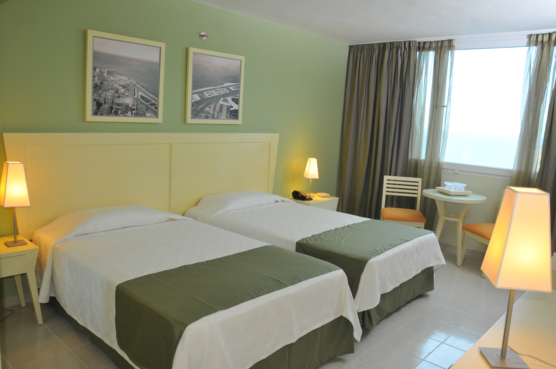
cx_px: 278
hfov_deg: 67.4
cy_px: 184
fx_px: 416
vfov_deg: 47.8
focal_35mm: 27
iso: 500
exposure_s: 1/60
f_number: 6.3
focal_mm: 18
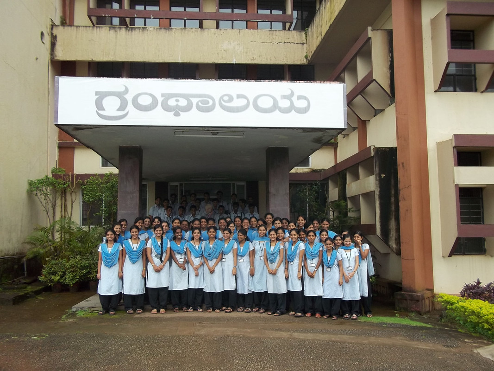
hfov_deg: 56.8
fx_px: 457
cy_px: 186
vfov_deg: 44.2
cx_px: 247
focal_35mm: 32
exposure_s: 1/400
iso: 100
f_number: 2.9
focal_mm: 5.7
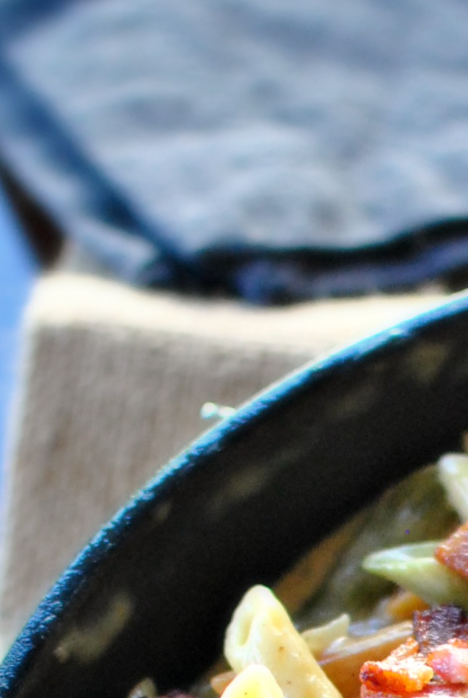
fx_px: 3455
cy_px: 983
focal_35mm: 178
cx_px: 602
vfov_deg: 11.2
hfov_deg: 7.7
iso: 800
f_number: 2
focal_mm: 35
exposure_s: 1/320
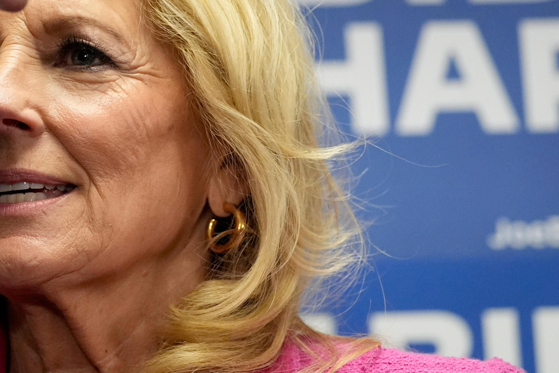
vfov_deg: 4.6
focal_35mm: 301
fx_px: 4673
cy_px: 36
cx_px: 52
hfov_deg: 6.8
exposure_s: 1/250
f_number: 5
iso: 4000
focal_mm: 139
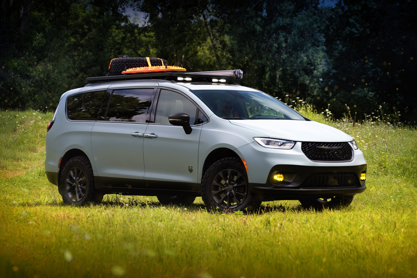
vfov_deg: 10.4
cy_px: 139
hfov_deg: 15.5
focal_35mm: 132
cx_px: 208
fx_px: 1529
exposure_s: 1/250
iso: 250
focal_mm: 132
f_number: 5
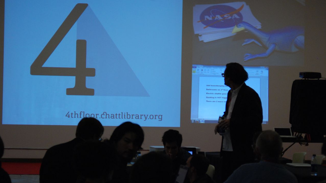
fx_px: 1098
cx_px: 163
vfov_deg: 9.6
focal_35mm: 127
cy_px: 92
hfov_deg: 16.9
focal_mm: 80
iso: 800
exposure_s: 1/125
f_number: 5.6
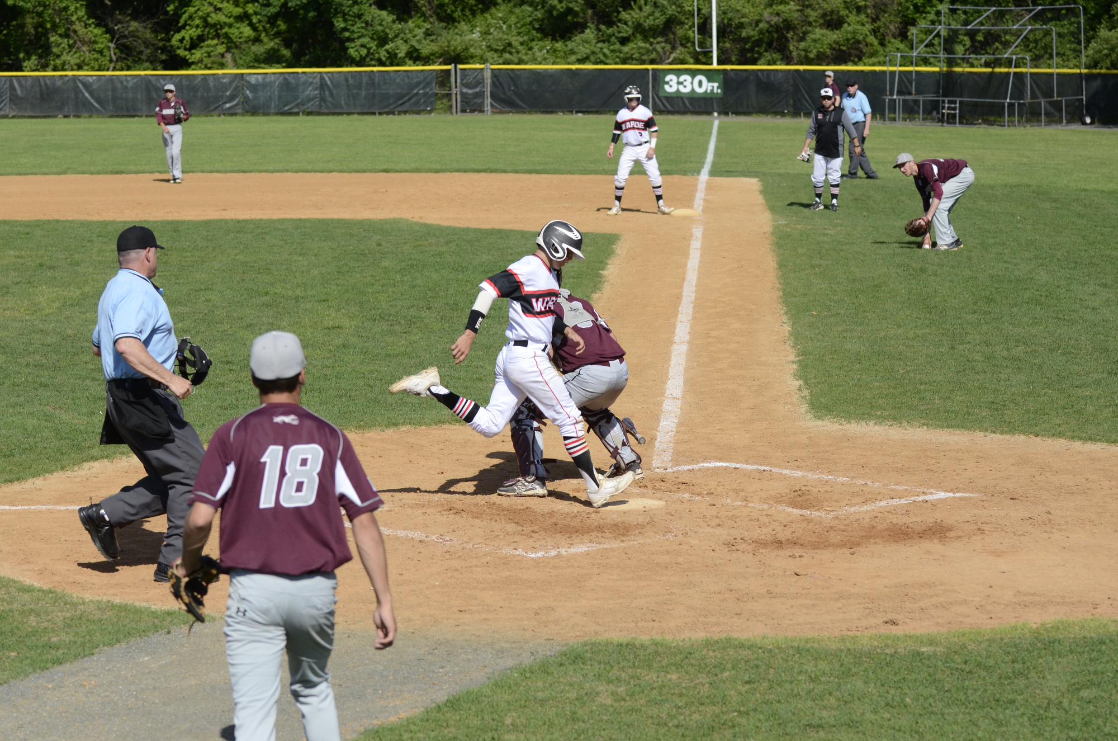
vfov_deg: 13.0
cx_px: 559
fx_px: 3254
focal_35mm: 105
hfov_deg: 19.5
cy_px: 370
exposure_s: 1/6400
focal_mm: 70
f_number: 4
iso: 500
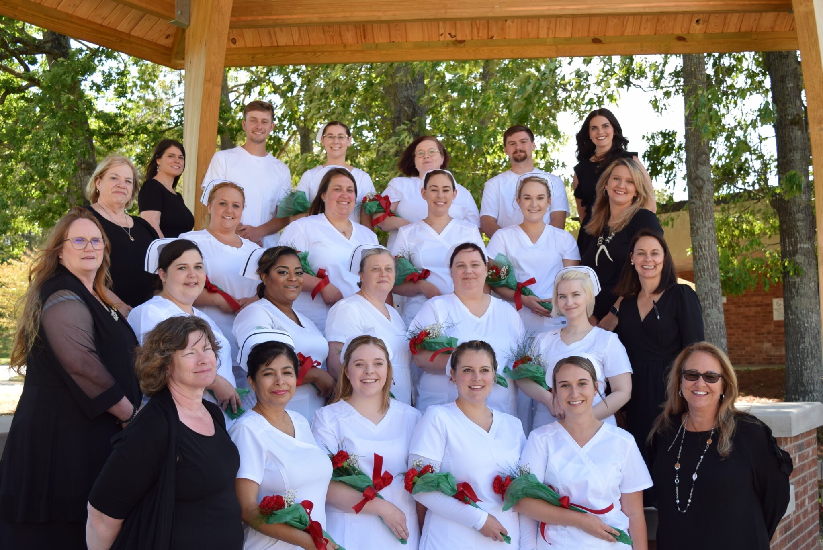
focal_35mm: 40
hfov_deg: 47.9
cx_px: 412
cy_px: 275
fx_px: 927
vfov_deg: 33.1
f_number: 6.3
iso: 200
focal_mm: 27
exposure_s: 1/160
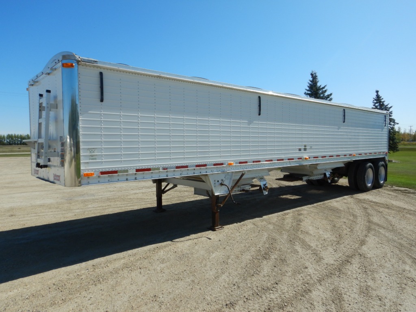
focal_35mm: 24
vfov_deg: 56.8
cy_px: 156
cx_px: 208
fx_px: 288
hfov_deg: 71.6
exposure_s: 1/1250
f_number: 4.1
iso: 125
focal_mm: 4.3
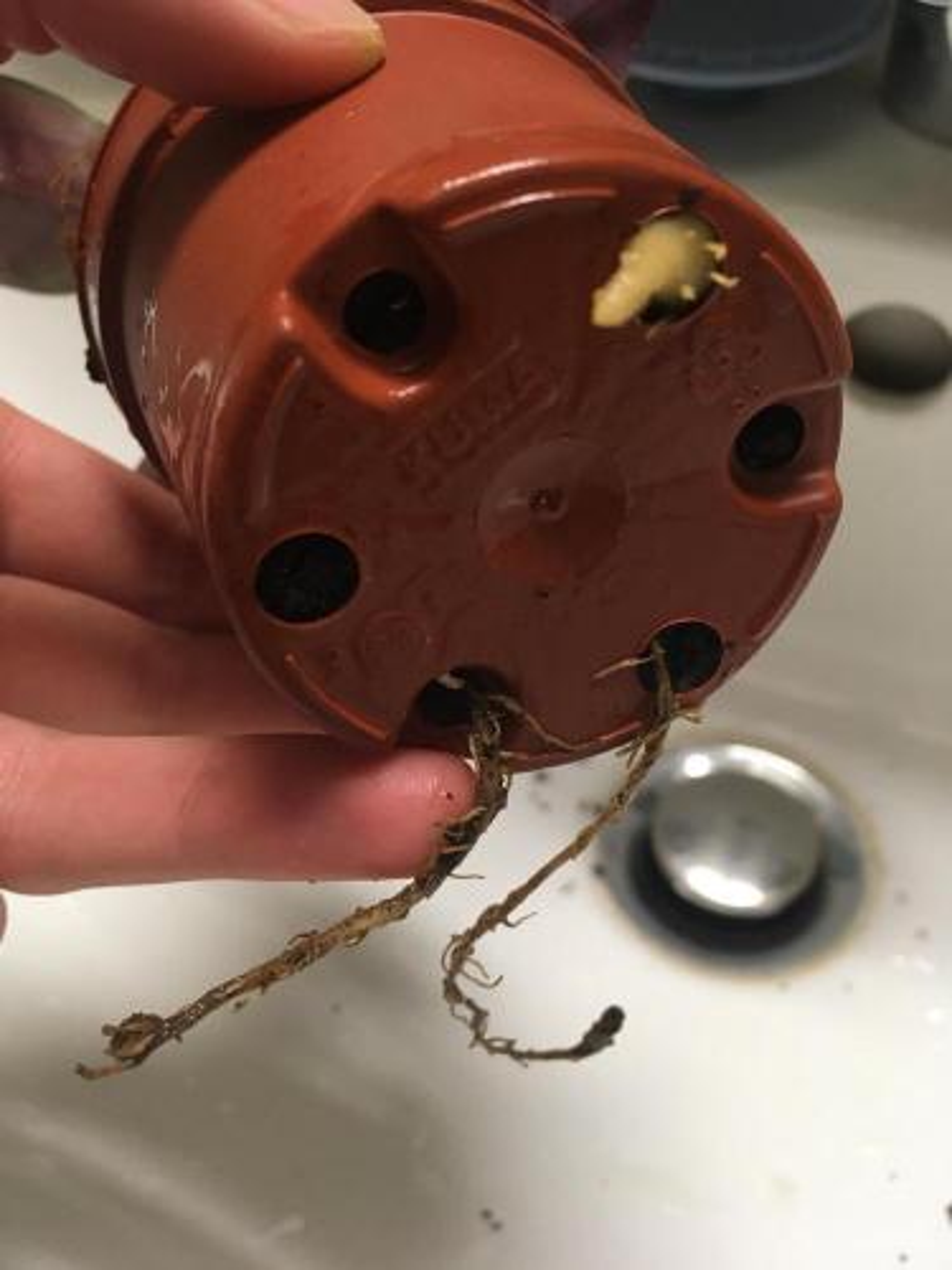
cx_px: 476
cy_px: 635
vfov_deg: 61.7
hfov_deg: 48.2
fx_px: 1063
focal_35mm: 29
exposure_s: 1/33
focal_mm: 4.15
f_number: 2.2
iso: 200
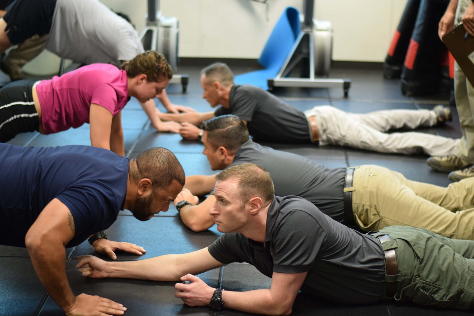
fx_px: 988
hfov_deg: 27.0
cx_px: 237
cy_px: 158
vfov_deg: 18.2
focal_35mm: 75
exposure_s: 1/160
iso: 800
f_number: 2
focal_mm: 50
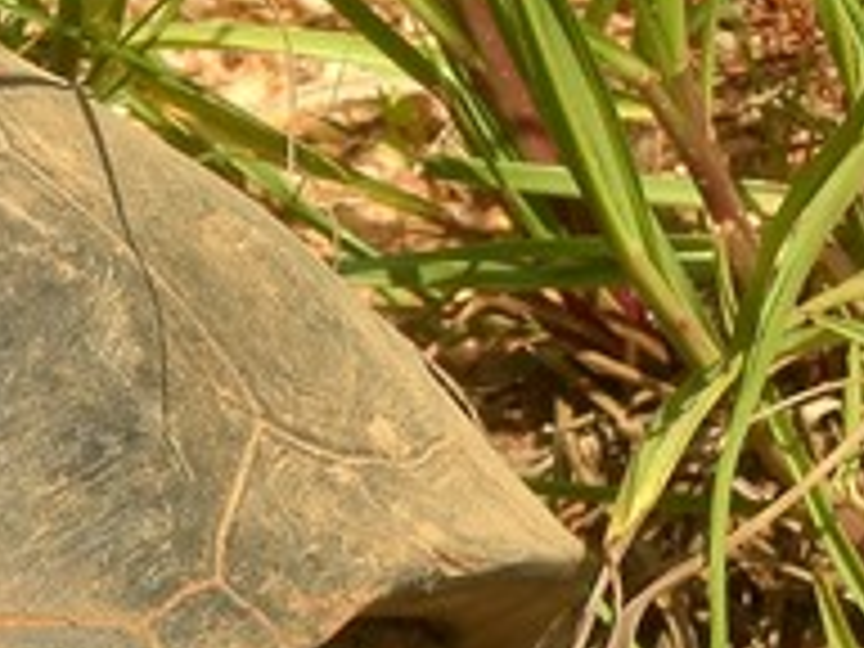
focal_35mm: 350
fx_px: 8736
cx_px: 11
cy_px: 855
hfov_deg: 5.6
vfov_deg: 4.2
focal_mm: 18.9
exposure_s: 1/250
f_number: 5.9
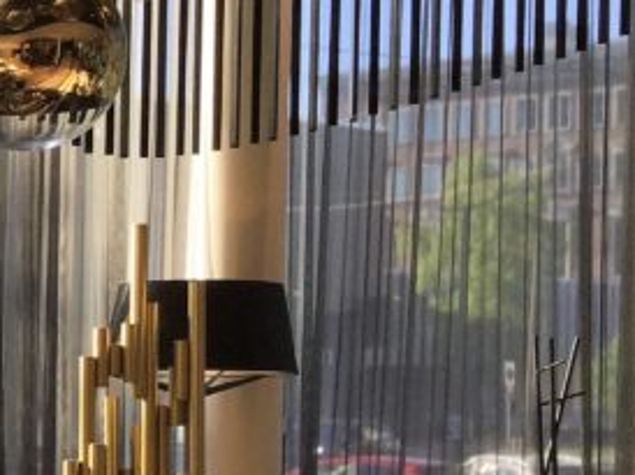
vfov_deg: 12.6
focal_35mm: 116
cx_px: -392
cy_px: 500
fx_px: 2126
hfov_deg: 15.3
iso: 32
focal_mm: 3.3
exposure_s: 1/100
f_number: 2.4
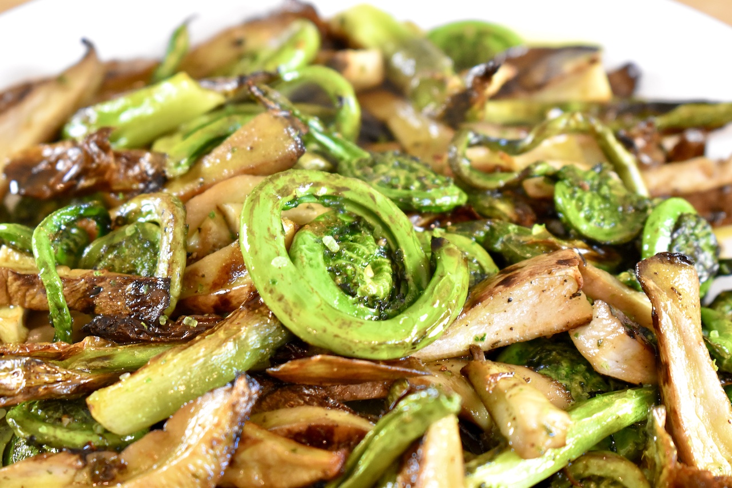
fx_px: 1677
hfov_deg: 24.6
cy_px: 244
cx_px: 366
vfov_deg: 16.5
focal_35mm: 82
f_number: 5.6
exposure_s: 1/50
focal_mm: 55
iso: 3200
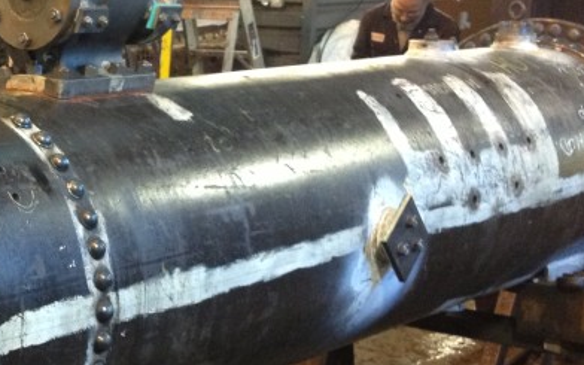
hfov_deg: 20.9
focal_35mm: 97
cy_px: 271
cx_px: 49
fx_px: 1544
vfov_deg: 13.4
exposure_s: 1/20
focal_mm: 4.28
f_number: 2.4
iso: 250
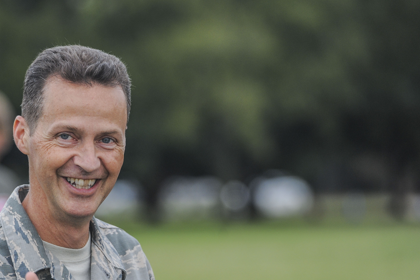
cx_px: 123
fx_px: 3346
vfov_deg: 4.8
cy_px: 181
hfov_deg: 7.2
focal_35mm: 287
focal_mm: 200
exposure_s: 1/1600
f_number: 4
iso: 640
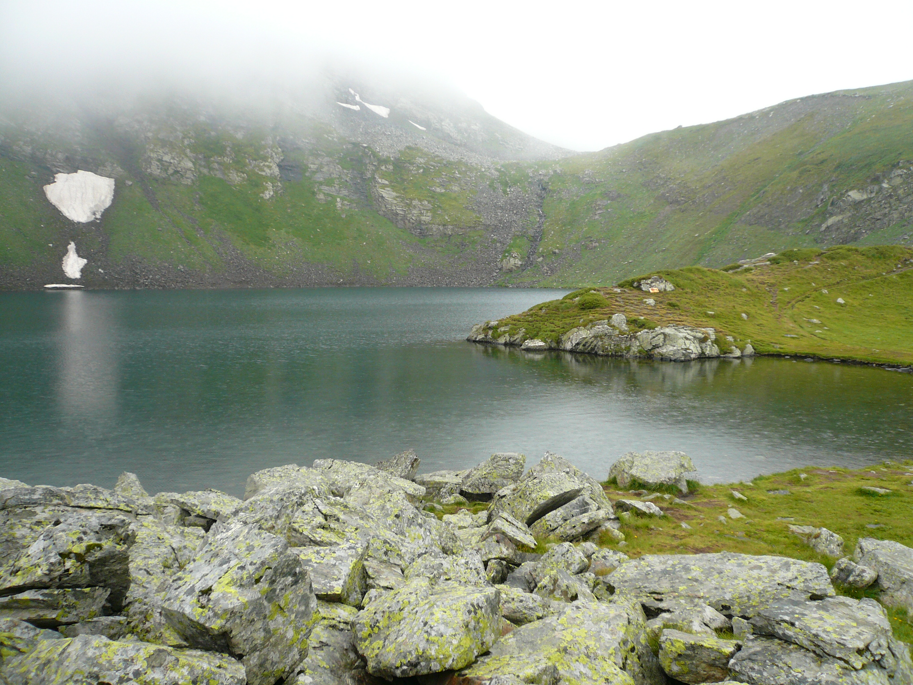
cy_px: 342
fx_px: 739
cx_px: 456
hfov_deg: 63.4
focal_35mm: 28
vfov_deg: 49.7
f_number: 2.8
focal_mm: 4.6
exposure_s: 1/80
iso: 100
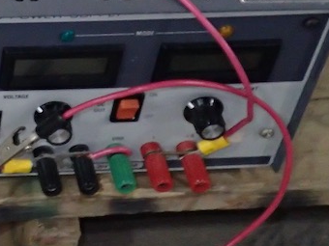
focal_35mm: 113
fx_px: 1074
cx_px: -191
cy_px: -28
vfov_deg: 12.9
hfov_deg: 15.8
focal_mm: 5.5
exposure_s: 1/30
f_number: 2.3
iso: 640
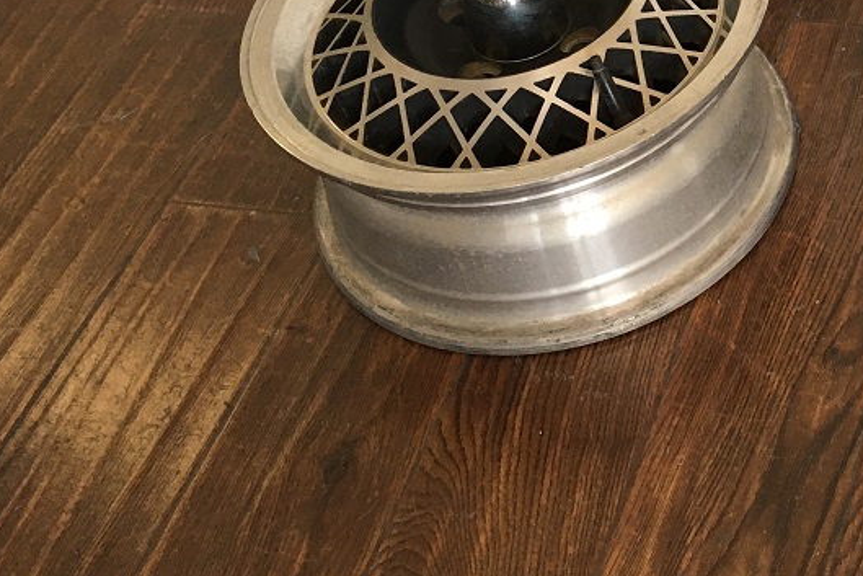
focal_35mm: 69
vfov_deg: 19.3
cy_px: 39
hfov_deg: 27.3
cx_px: 899
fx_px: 1654
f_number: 2.2
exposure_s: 1/30
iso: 40
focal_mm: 4.15
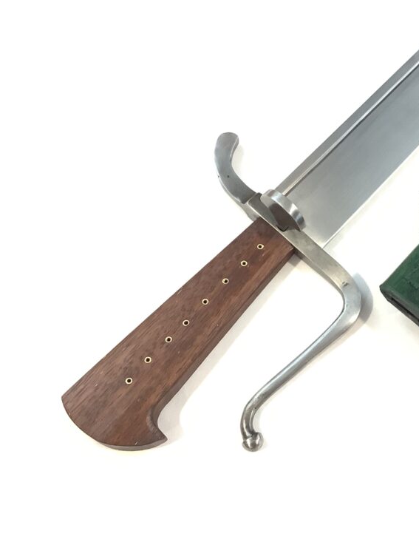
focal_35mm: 42
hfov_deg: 32.9
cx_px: 365
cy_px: 280
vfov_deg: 44.8
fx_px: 678
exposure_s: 1/60
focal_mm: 3.3
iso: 320
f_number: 2.4
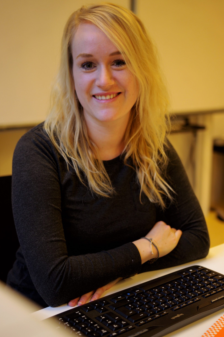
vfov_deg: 39.6
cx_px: 113
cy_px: 165
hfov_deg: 26.9
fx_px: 468
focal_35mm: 50
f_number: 1.8
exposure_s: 1/60
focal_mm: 32
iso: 400
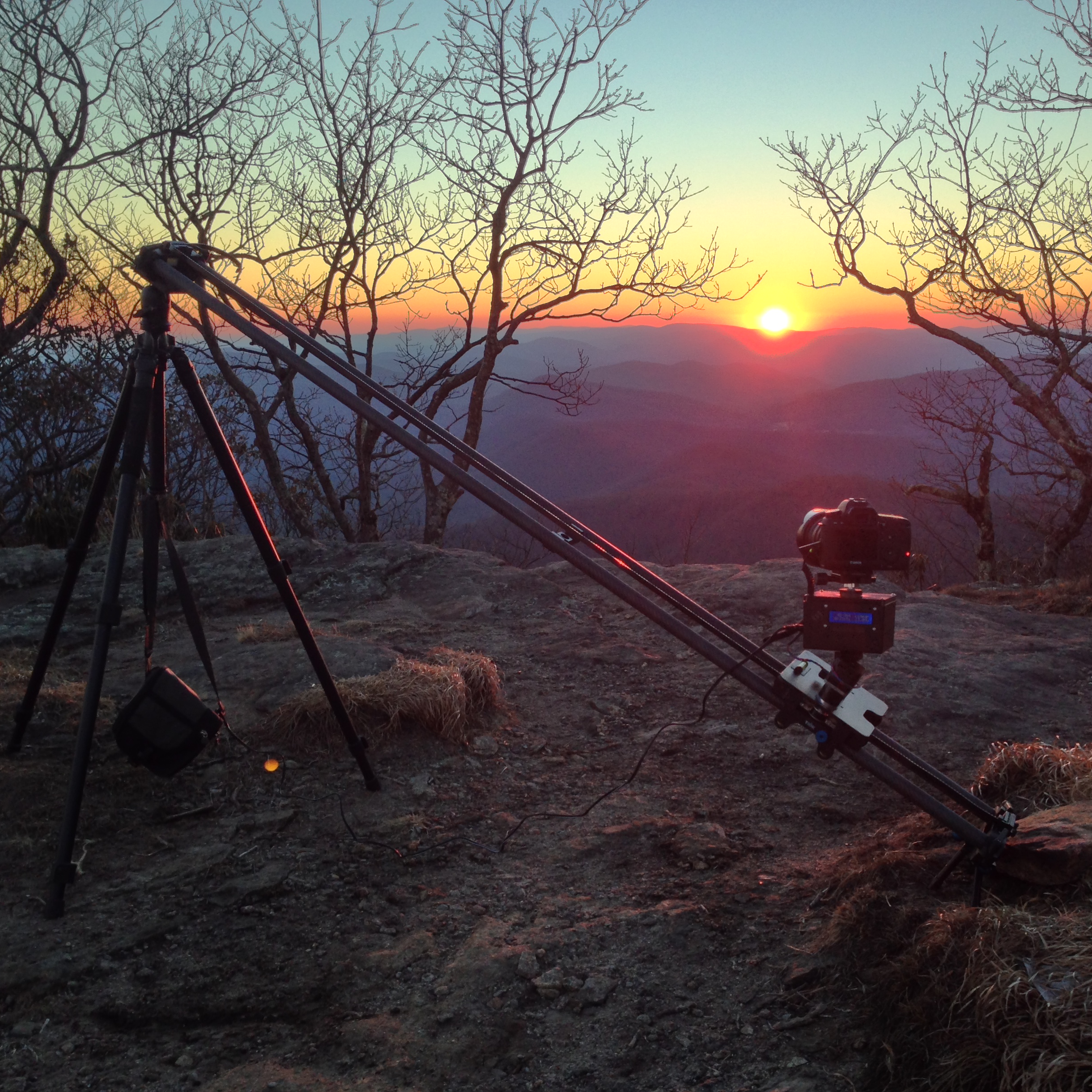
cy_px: 547
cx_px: 584
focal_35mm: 39
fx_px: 1392
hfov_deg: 42.8
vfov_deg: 42.8
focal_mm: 4.12
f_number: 2.4
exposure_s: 1/120
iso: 80
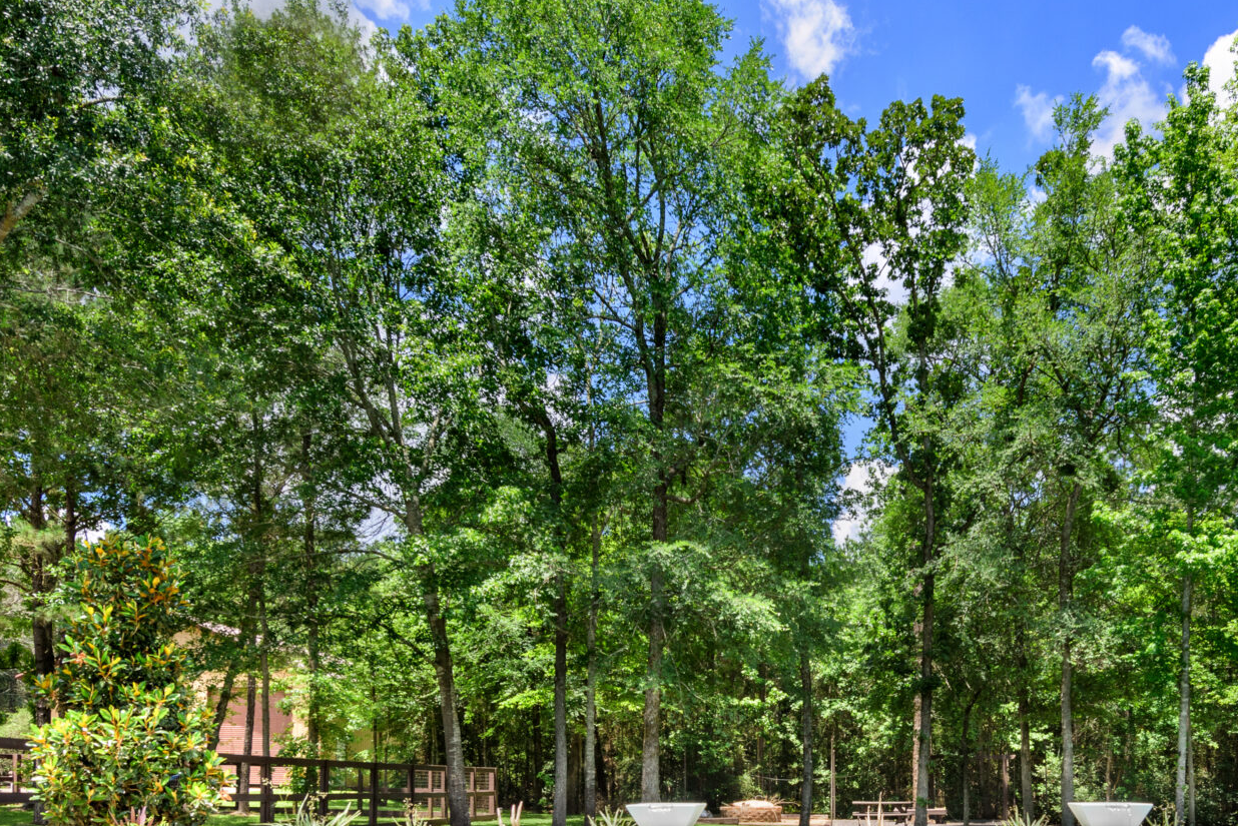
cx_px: 821
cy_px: 762
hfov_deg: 62.1
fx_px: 998
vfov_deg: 41.0
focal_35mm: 29
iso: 64
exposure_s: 1/400
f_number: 8
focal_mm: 14
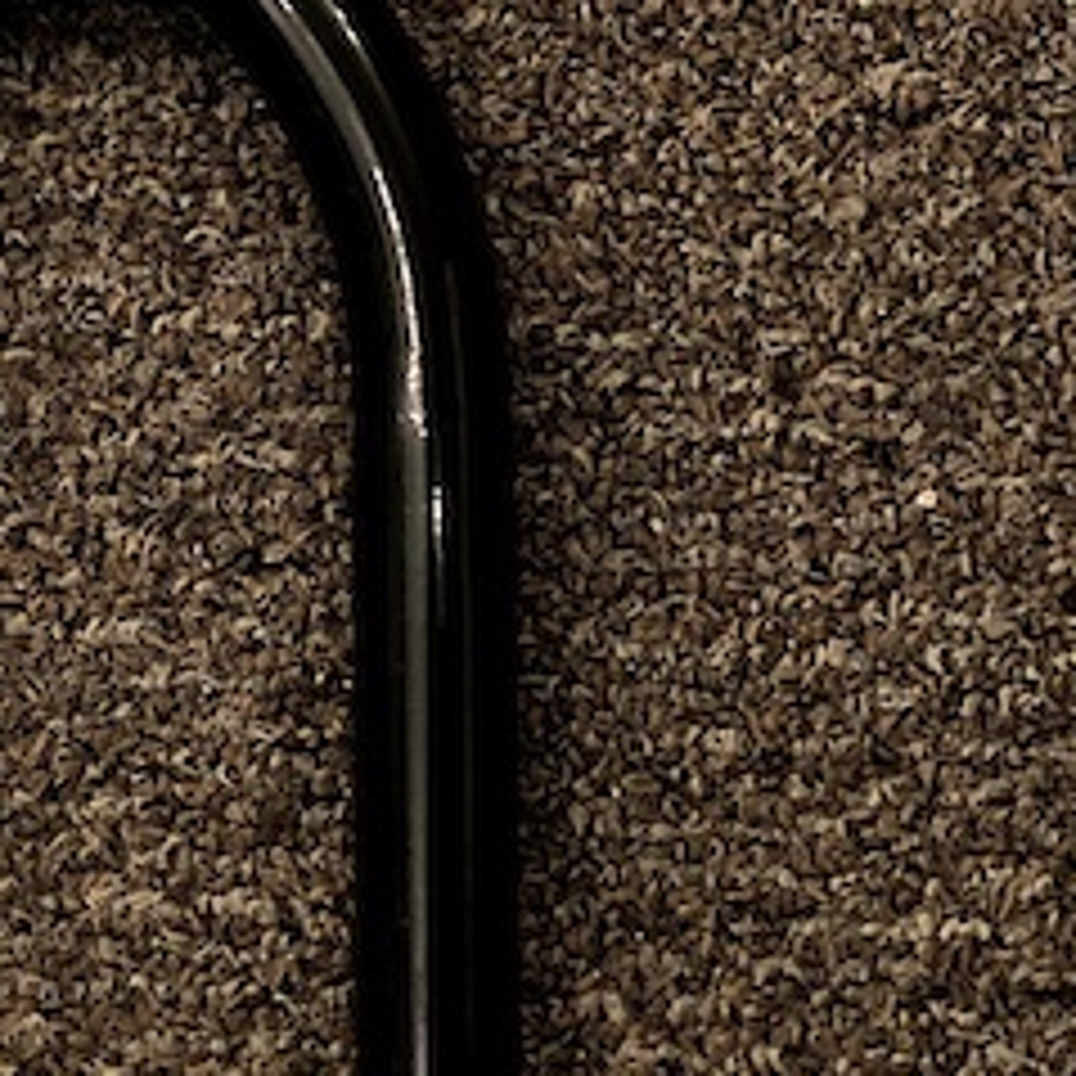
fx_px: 2919
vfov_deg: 20.5
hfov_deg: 20.4
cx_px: 81
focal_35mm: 83
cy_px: 153
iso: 640
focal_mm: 3.99
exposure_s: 1/15
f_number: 1.8
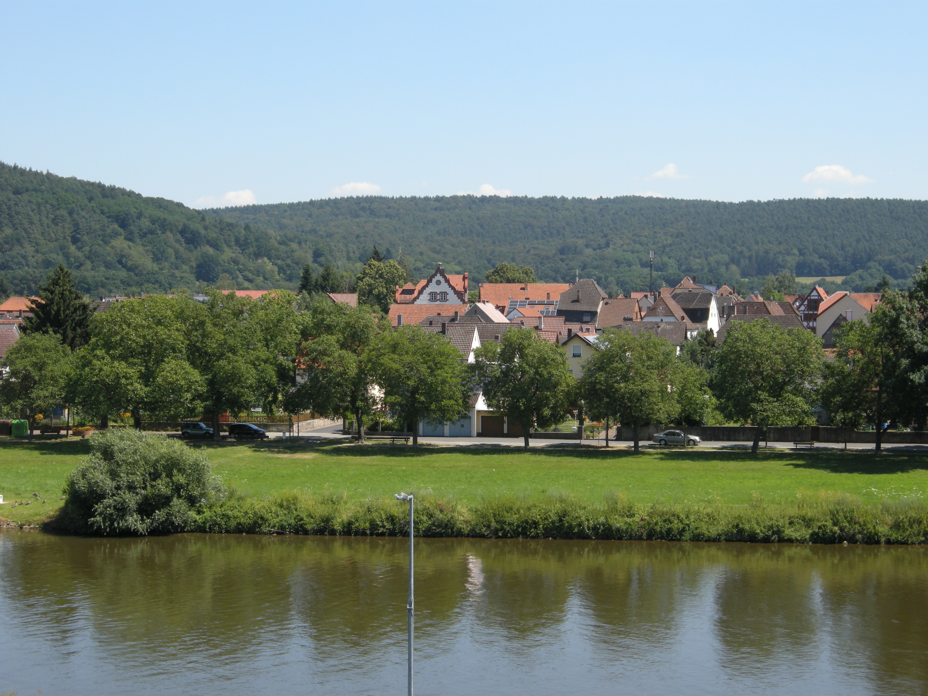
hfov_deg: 26.3
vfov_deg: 19.9
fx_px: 1984
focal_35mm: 74
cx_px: 464
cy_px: 348
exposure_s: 1/200
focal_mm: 15.7
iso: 64
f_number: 5.4
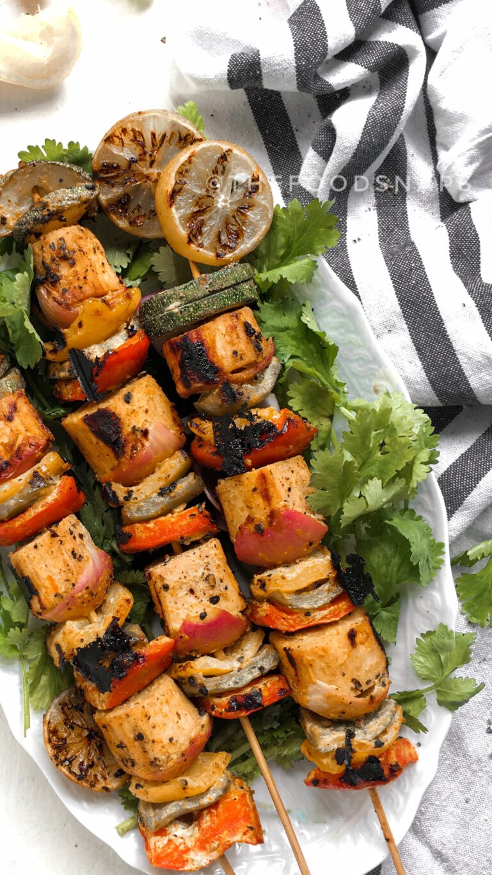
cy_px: 436
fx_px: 858
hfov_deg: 31.5
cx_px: 133
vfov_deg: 54.0
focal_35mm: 37
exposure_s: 1/50
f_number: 2.2
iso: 25
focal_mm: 4.15
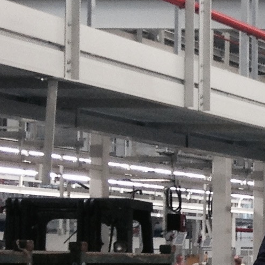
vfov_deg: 8.6
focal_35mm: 204
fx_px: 1767
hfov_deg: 7.5
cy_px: 232
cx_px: 819
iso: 50
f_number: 2.4
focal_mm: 4.28
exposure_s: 1/30
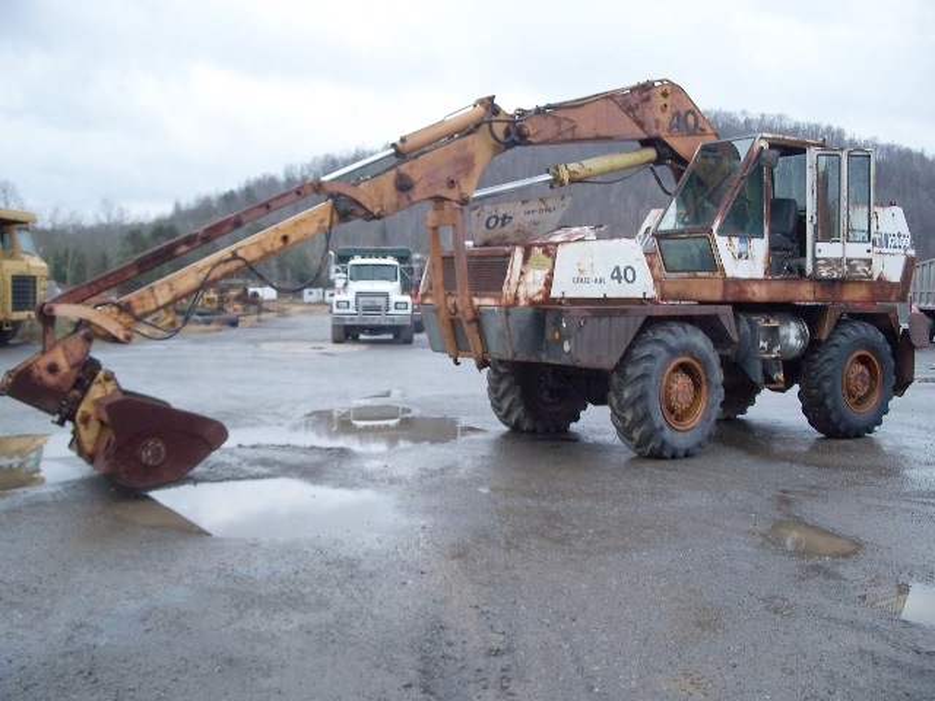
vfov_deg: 38.7
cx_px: 468
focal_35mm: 37
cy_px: 350
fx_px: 999
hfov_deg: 50.1
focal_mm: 7.8
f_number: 2.8
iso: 64
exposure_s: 1/20
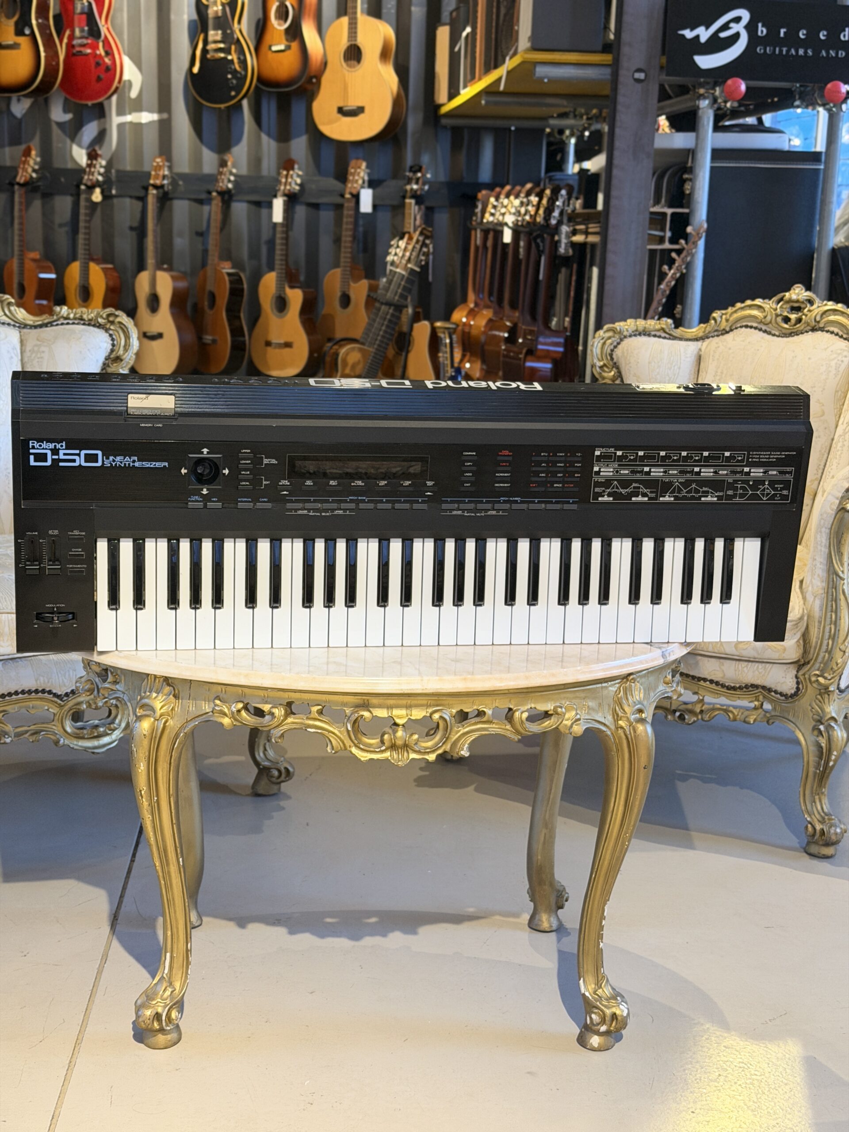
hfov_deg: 30.3
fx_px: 1570
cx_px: 424
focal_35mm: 48
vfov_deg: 39.7
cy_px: 566
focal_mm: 6.76
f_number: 1.78
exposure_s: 1/33
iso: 200
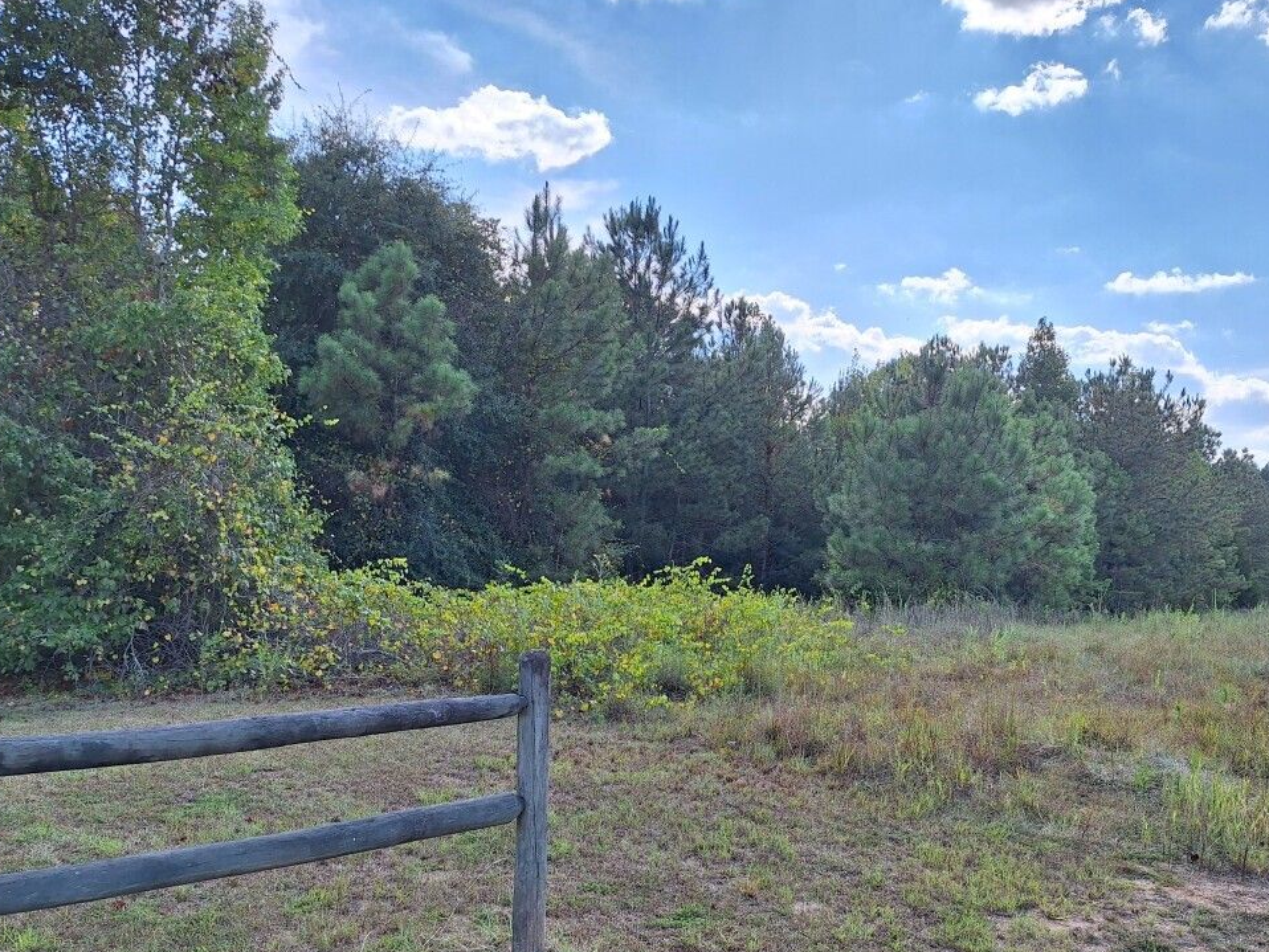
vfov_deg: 43.6
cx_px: 654
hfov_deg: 56.8
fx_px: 1173
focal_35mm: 32
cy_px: 630
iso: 40
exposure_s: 1/806
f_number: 1.8
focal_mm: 5.54
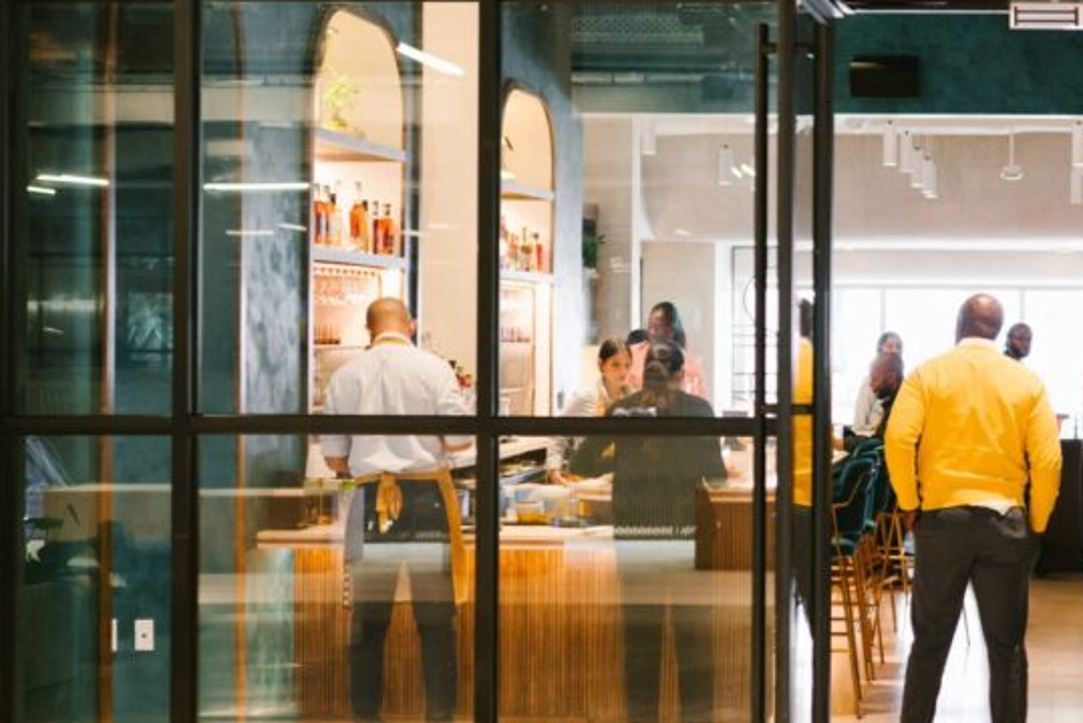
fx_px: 2347
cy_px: 179
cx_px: 1111
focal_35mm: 78
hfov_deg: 24.6
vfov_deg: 17.4
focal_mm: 35
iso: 1250
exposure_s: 1/250
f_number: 2
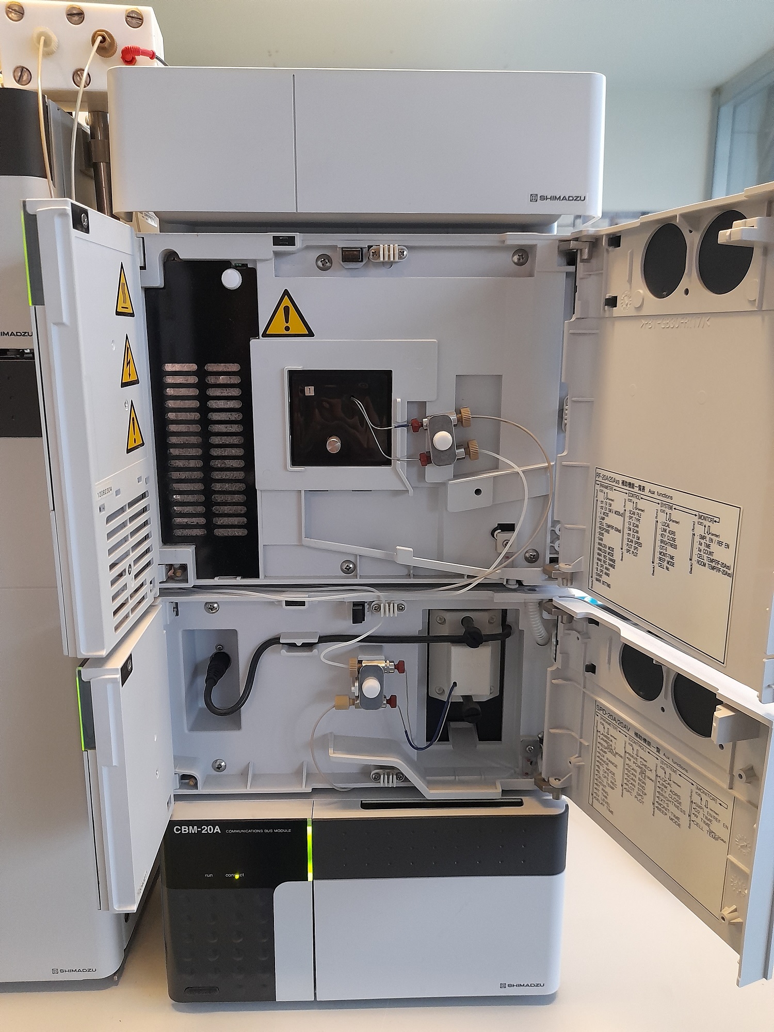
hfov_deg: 54.9
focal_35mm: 25
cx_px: 387
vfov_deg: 69.4
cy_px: 516
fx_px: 745
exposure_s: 1/50
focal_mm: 4.6
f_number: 2
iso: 400
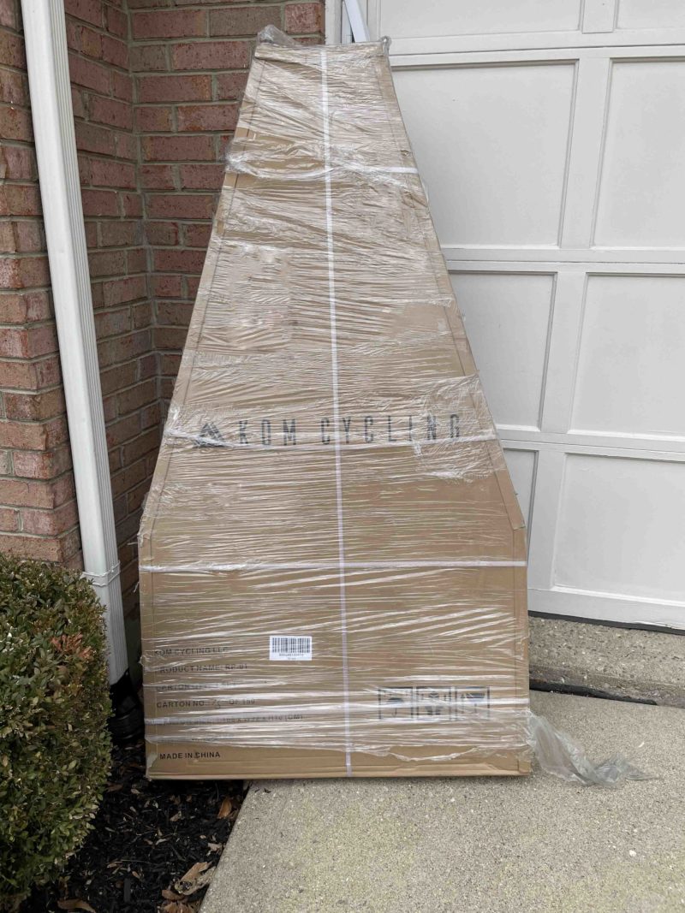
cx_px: 342
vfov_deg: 67.3
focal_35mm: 26
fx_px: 686
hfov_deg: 53.1
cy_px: 456
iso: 32
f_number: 1.6
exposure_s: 1/744
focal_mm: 4.2
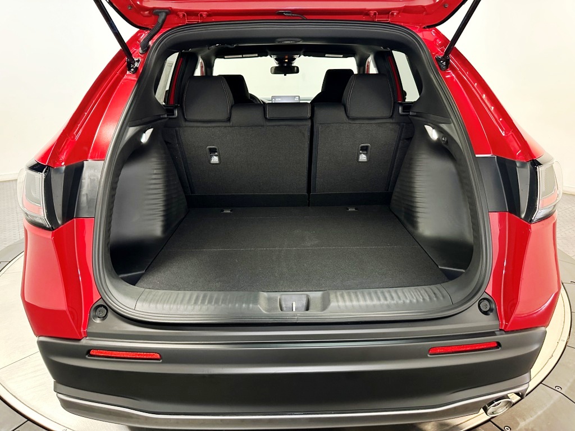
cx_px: 288
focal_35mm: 24
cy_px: 216
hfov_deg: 71.6
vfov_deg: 56.8
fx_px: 399
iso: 1000
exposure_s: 1/30
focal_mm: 6.86
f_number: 1.78
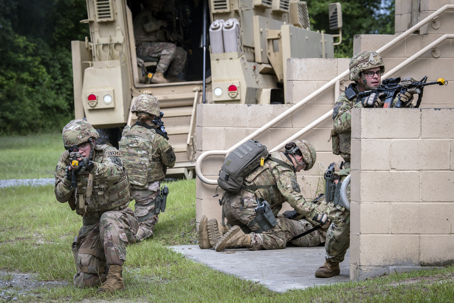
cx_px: 227
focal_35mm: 122
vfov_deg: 11.2
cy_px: 152
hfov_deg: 16.8
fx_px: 1538
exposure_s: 1/160
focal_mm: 122
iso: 100
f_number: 6.3
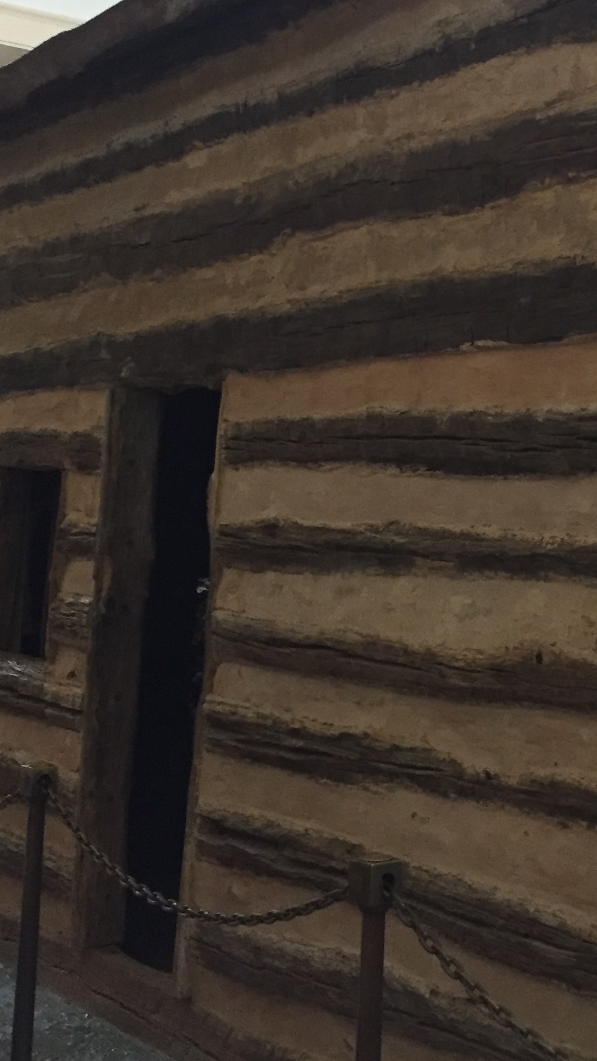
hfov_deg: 19.4
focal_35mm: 60
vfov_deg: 34.6
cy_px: 369
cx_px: 620
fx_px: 1688
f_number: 2.2
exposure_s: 1/24
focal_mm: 4.15
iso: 250
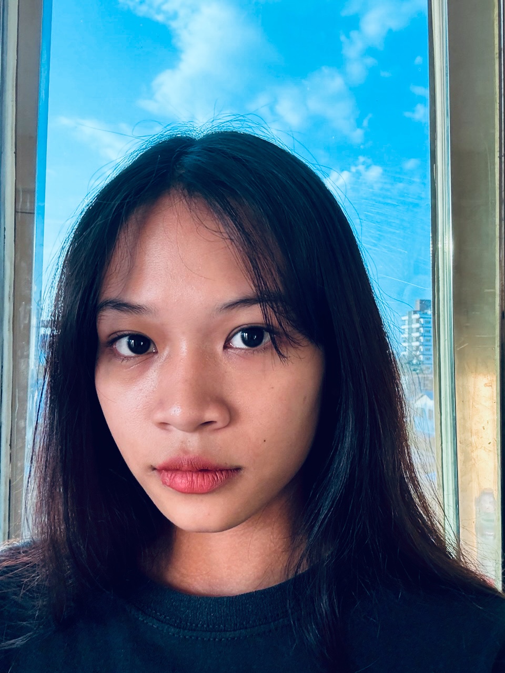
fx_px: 584
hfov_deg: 46.8
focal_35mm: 30
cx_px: 252
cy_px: 336
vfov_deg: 60.0
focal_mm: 2.69
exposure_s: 1/60
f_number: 1.9
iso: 200
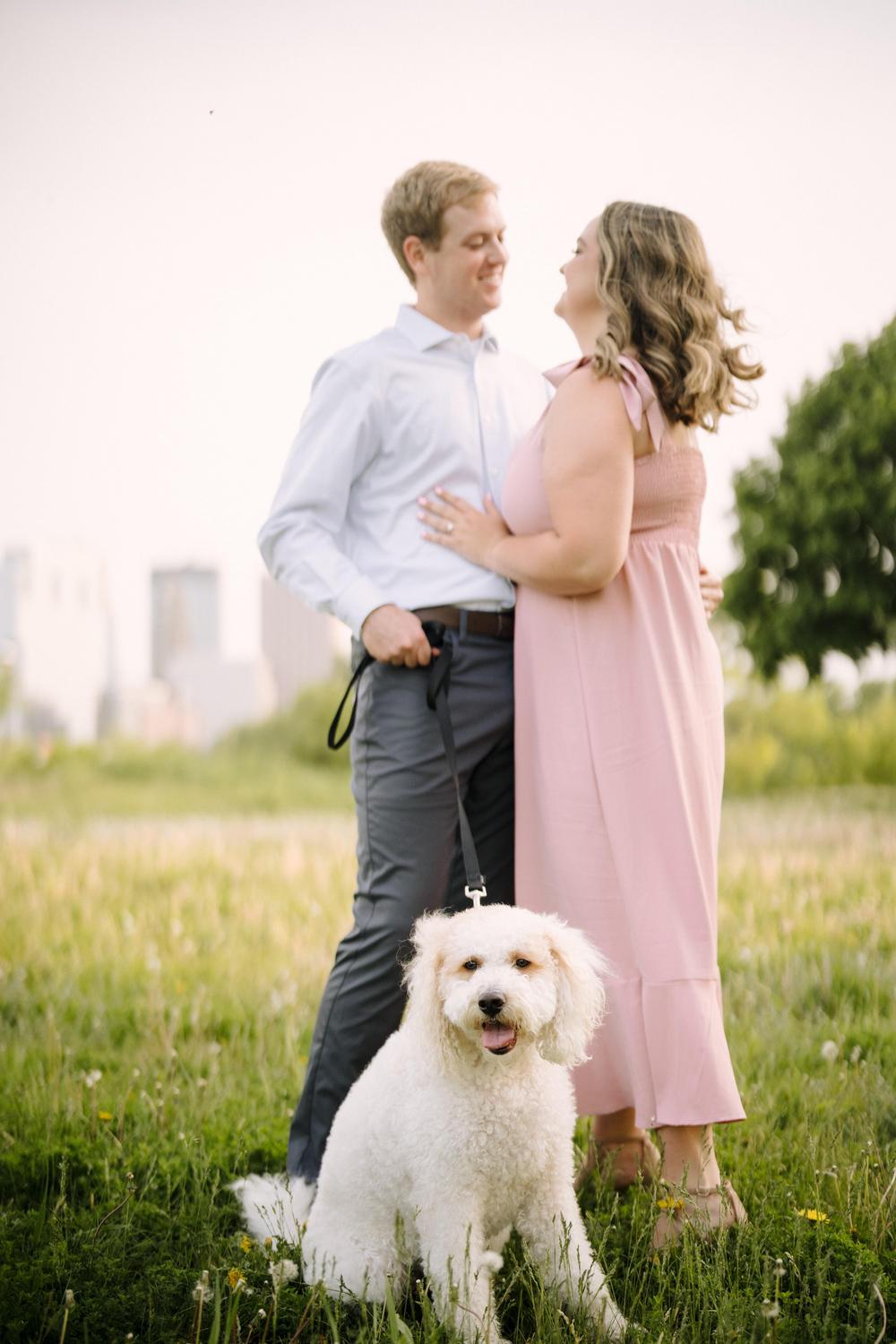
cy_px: 672
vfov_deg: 39.6
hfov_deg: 27.0
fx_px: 1867
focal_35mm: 50
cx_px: 448
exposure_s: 1/8000
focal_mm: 50
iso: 640
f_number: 1.4
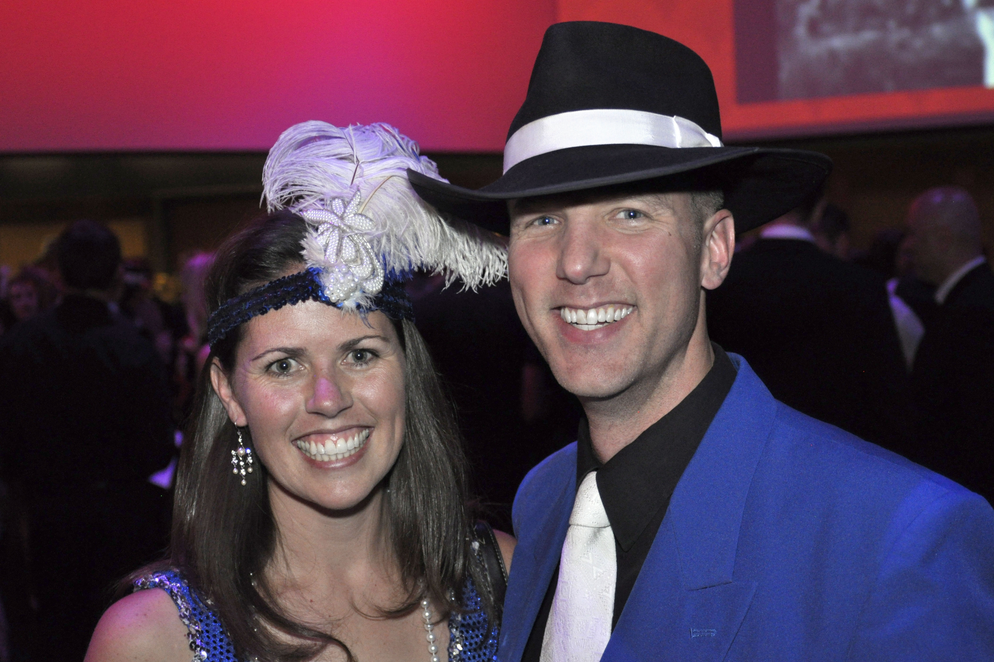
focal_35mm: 58
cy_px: 330
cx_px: 489
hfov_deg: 34.5
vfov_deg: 23.4
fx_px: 1601
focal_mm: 38
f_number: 4
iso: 800
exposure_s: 1/60
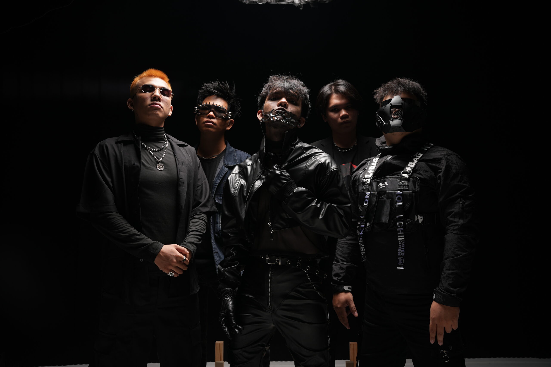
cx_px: 276
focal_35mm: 33
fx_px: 502
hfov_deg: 57.5
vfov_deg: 40.2
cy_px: 184
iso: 160
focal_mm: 32.8
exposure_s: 1/160
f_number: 6.3
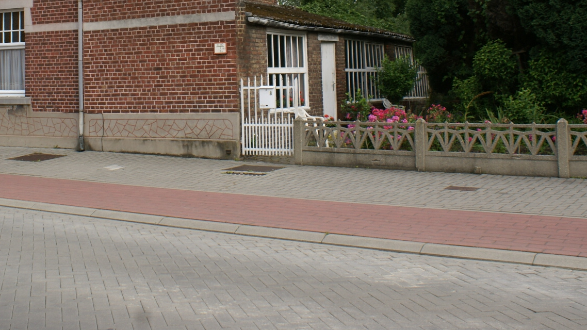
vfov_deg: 21.9
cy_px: 14
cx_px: 191
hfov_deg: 38.7
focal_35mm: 53
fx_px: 825
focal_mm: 20
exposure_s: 1/80
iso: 100
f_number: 9
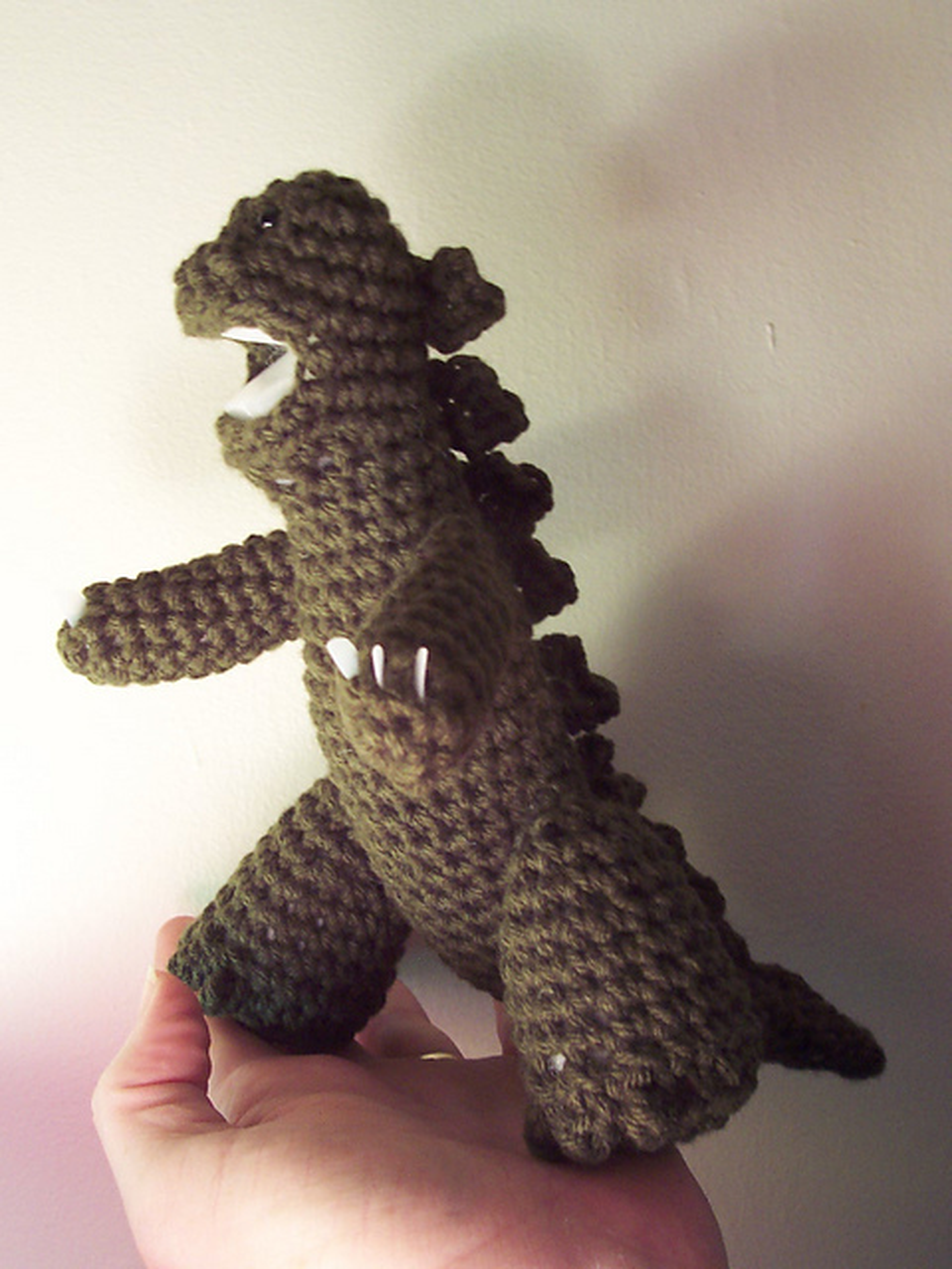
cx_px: 476
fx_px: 1357
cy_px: 634
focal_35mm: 37
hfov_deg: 38.7
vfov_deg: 50.1
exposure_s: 1/30
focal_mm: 5.6
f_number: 2.8
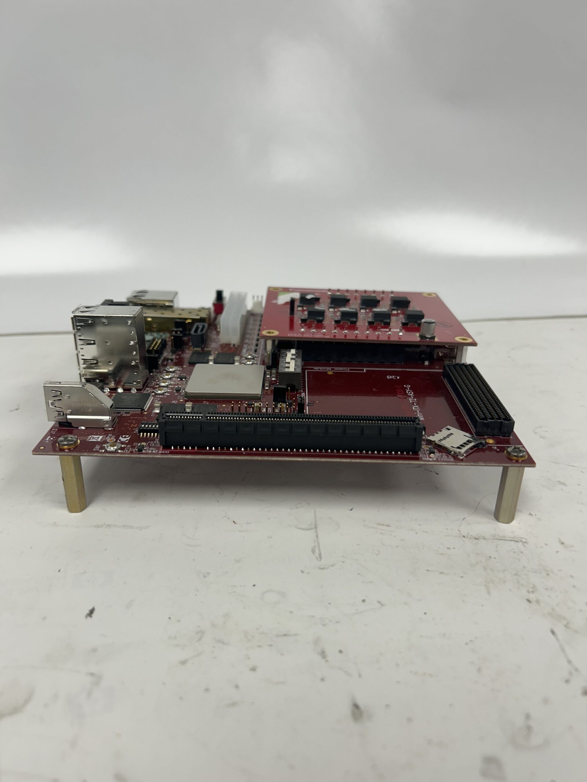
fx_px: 588
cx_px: 294
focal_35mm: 26
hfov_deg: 53.1
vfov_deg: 67.3
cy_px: 391
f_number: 1.5
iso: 40
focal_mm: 5.7
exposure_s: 1/120
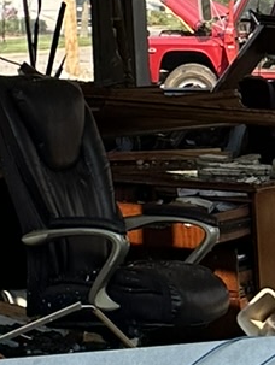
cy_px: -442
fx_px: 1712
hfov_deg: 8.7
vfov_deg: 10.8
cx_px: -263
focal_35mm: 162
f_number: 1.78
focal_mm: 6.86
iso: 80
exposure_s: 1/1812
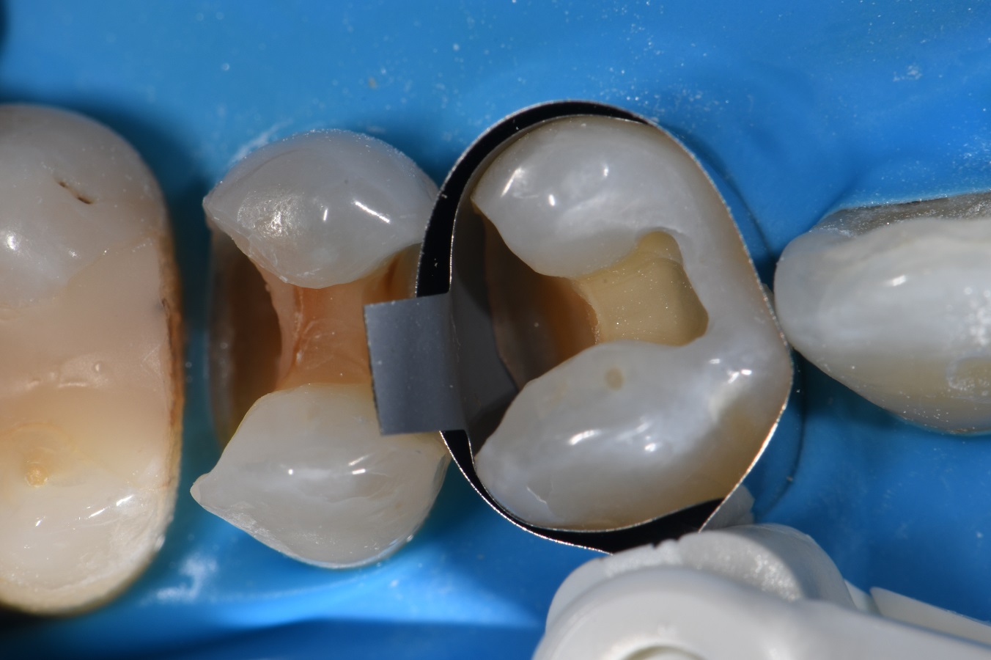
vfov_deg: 8.7
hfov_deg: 13.1
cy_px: 330
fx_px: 4320
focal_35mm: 157
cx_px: 496
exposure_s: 1/200
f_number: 32
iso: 200
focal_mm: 105
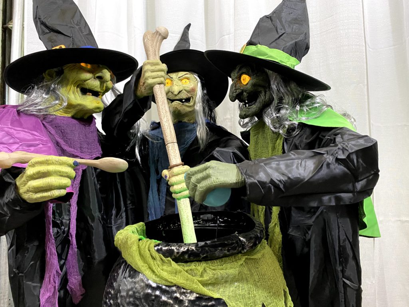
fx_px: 307
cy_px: 154
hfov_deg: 67.3
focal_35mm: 26
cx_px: 204
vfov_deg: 53.1
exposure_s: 1/60
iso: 400
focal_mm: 4.25
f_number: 1.8
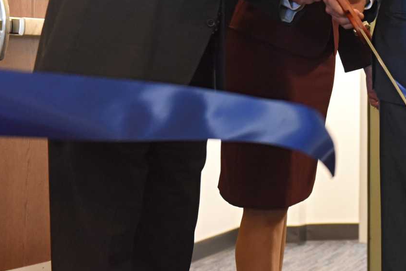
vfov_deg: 10.1
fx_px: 1511
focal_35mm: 134
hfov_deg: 14.9
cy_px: -52
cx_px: 470
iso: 5000
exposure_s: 1/100
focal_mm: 55
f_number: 4.5
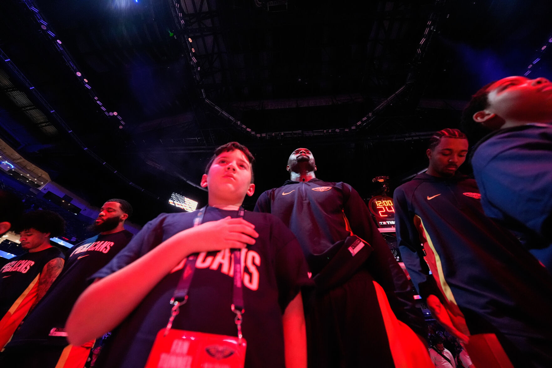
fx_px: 215
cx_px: 276
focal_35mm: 14
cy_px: 184
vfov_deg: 81.2
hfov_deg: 104.3
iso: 8000
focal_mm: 14
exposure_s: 1/400
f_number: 2.8
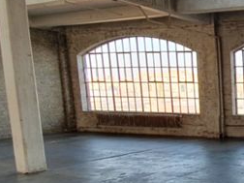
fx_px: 310
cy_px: 133
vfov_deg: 32.4
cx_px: 348
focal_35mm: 44
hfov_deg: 29.7
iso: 50
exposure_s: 1/161
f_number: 2.2
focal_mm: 1.8
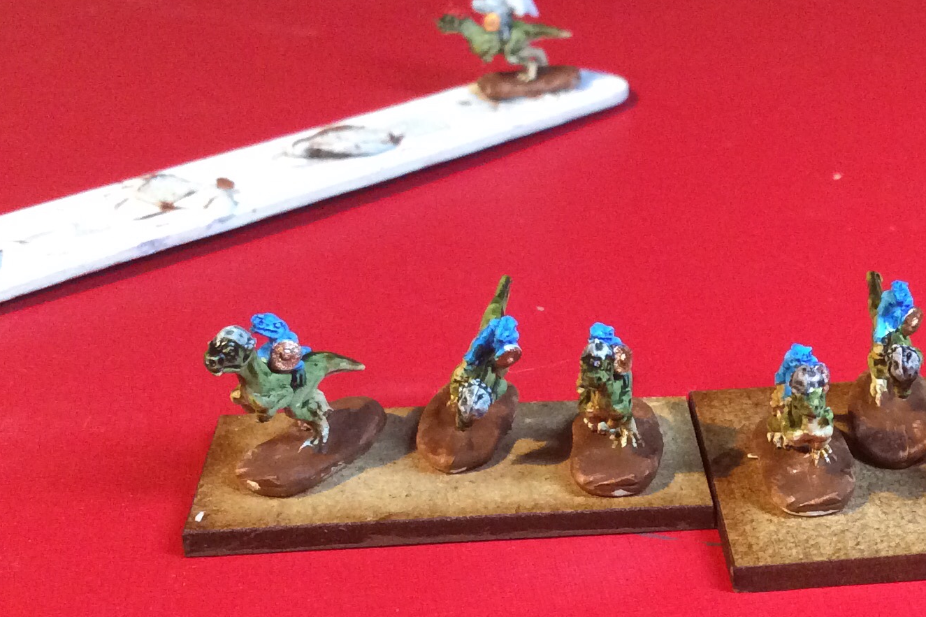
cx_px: 740
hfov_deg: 30.2
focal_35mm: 65
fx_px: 1672
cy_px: 354
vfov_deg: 20.9
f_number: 2.4
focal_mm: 3.3
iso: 250
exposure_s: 1/17
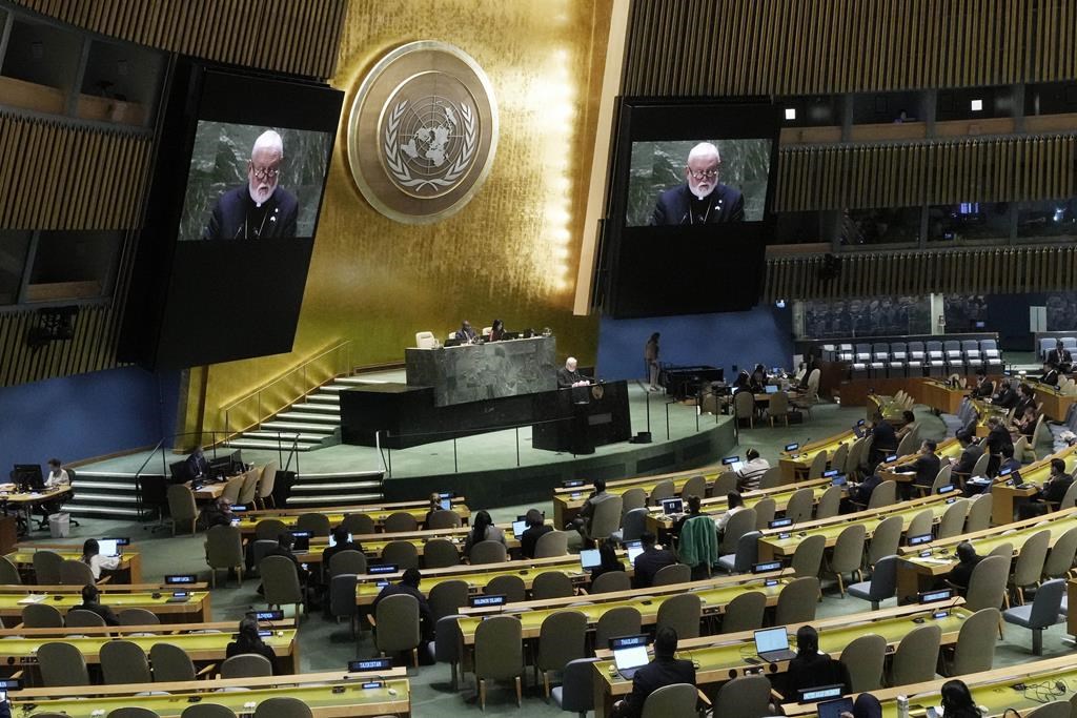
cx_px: 538
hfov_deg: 55.8
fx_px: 1017
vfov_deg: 38.9
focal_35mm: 34
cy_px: 359
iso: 6400
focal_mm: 23
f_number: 10
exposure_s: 1/50
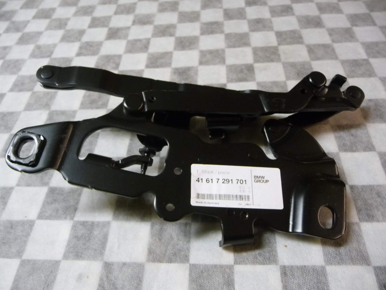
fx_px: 323
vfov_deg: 48.2
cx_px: 187
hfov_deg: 61.6
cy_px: 149
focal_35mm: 29
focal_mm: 4.7
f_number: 3.3
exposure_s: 1/30
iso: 320
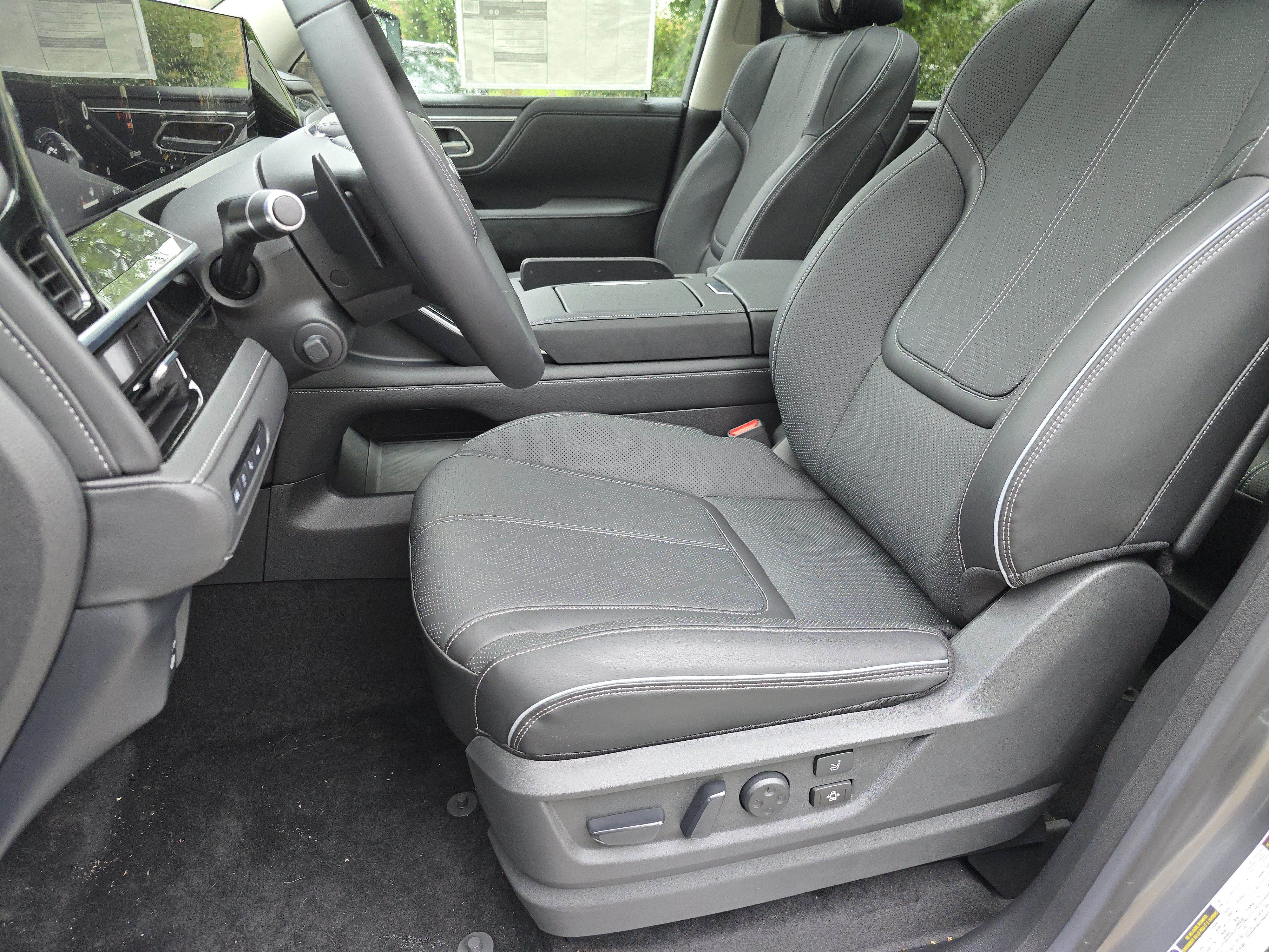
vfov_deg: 58.9
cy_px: 476
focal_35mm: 23
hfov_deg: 73.9
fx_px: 843
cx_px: 634
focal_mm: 6.3
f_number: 1.7
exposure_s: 1/180
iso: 250
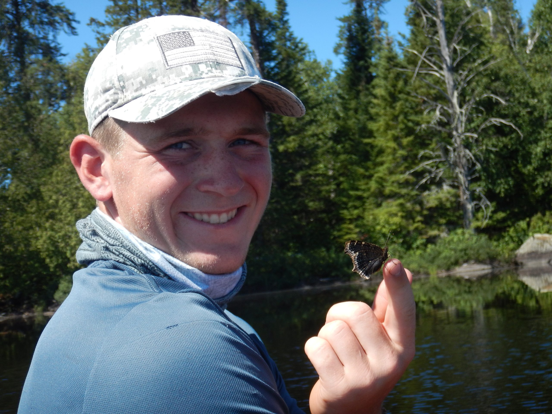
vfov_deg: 24.0
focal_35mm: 61
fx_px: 973
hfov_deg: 31.7
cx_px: 276
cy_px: 207
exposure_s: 1/500
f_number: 4.4
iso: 125
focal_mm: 11
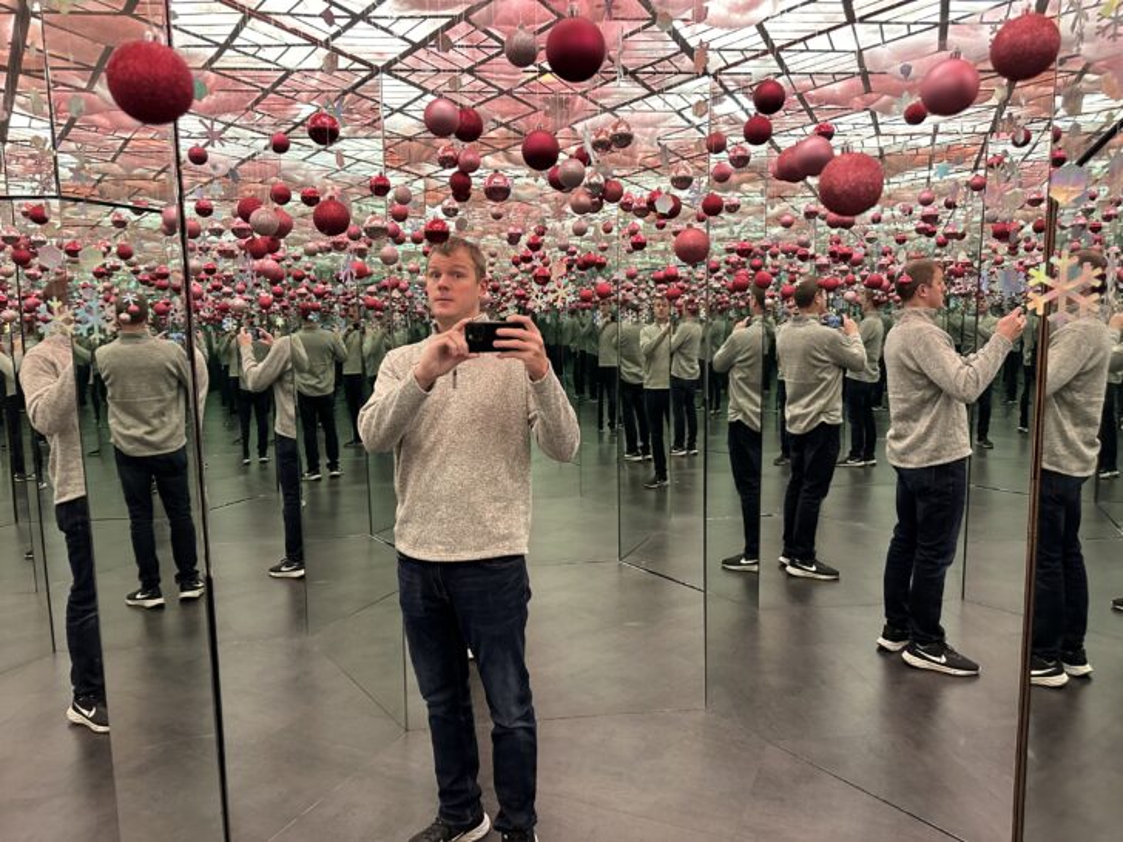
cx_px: 562
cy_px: 421
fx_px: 779
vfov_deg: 56.8
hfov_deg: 71.6
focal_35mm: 24
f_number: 1.78
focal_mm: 6.86
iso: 400
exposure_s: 1/60
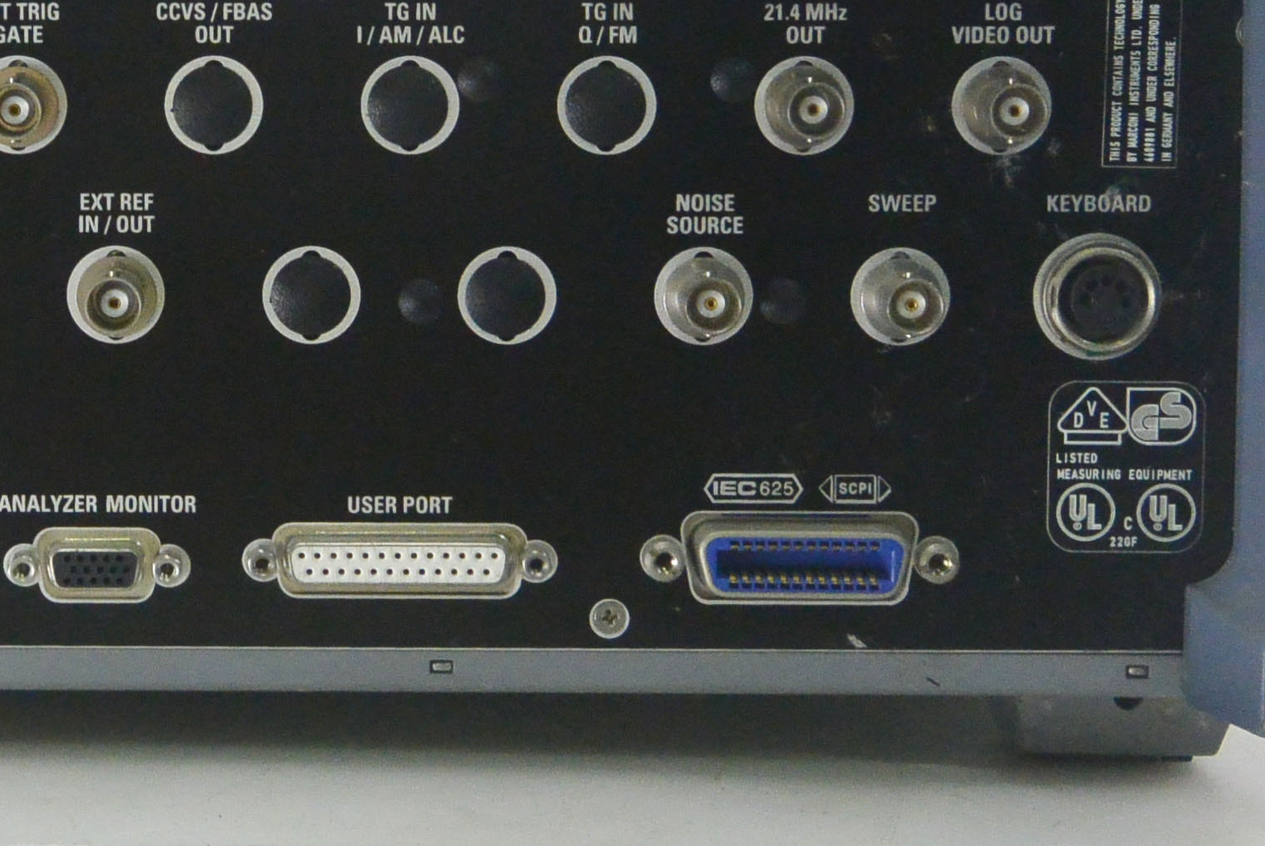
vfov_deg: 15.2
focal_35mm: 89
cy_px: 54
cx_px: 154
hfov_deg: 22.4
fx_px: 3131
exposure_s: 1/125
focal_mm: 13
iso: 800
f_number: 3.8
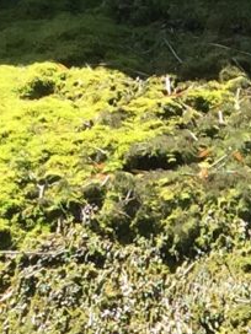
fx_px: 2108
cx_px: 680
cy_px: 686
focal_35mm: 218
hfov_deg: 6.4
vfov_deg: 8.6
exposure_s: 1/824
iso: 32
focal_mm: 4.15
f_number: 2.2
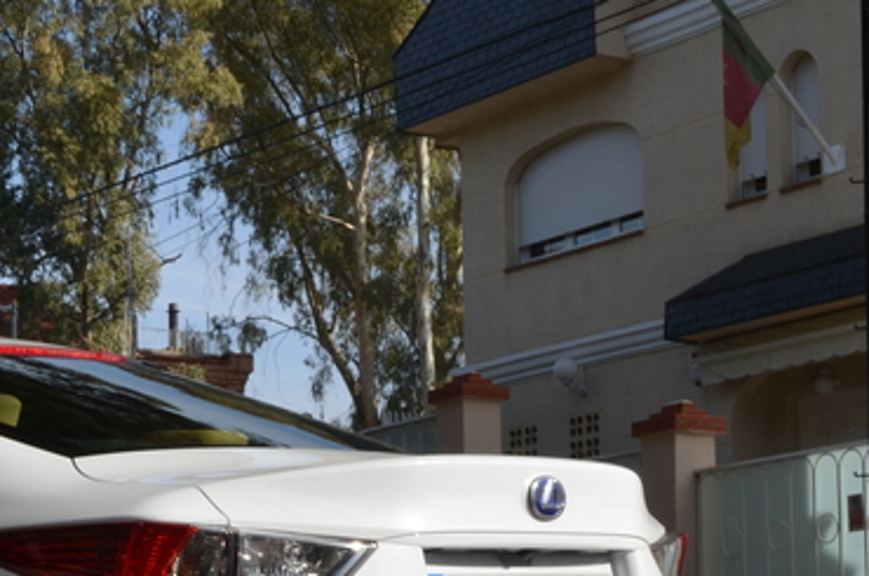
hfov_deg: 18.1
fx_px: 2607
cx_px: -143
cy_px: 563
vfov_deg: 12.5
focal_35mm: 108
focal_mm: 29
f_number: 13
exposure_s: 1/80
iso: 100
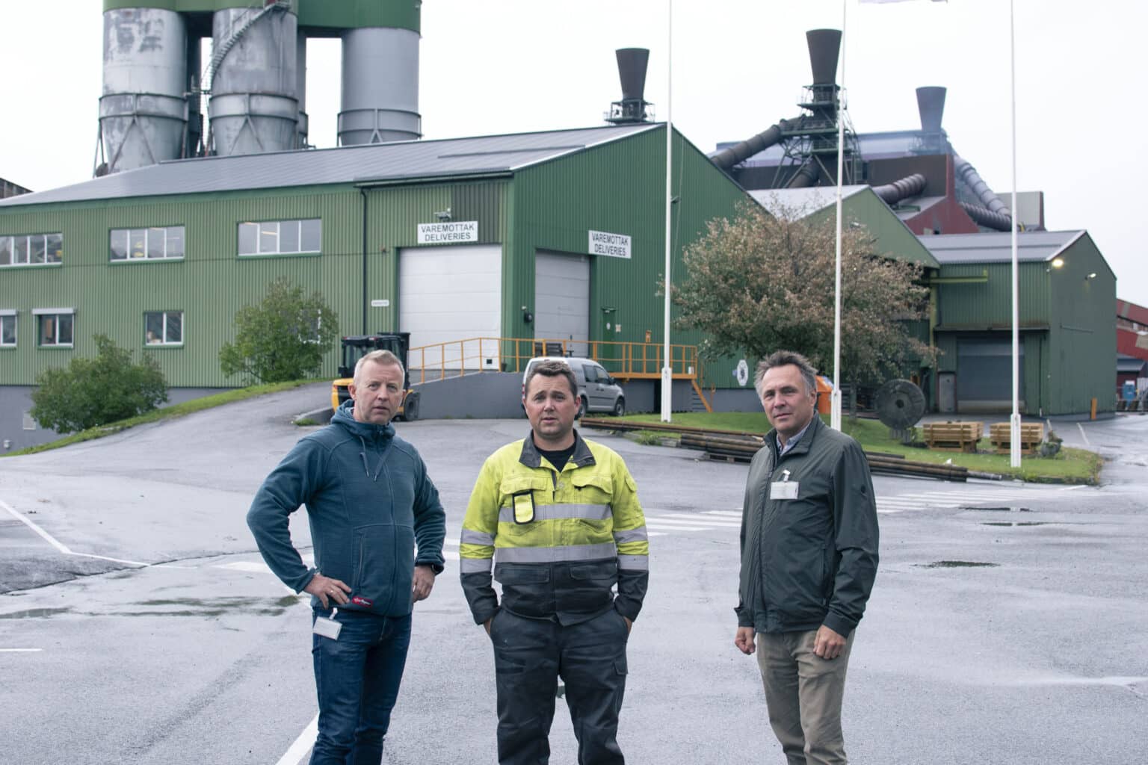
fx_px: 1674
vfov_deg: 25.8
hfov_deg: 37.9
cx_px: 574
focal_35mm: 52
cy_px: 382
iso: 400
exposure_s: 1/400
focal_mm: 35
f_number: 4
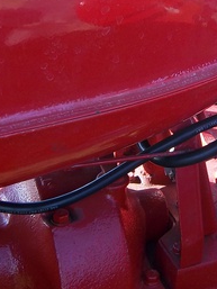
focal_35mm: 75
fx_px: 626
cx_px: 191
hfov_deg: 19.3
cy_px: 57
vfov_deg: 25.5
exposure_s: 1/100
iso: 64
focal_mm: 5.05
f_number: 3.5
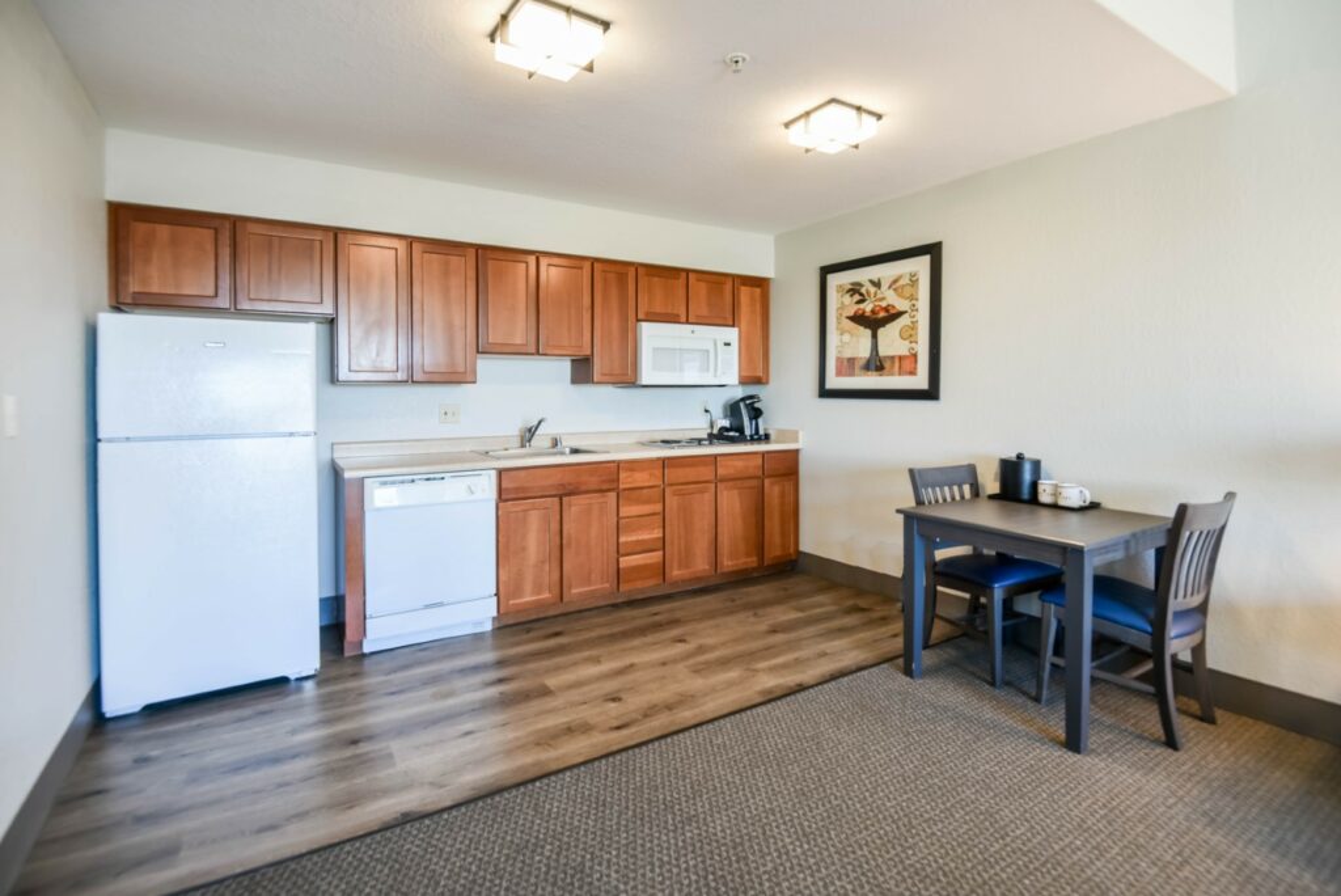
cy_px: 448
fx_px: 596
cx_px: 670
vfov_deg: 73.8
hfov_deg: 96.7
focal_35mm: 16
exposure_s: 1/13
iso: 100
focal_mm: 16
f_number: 4
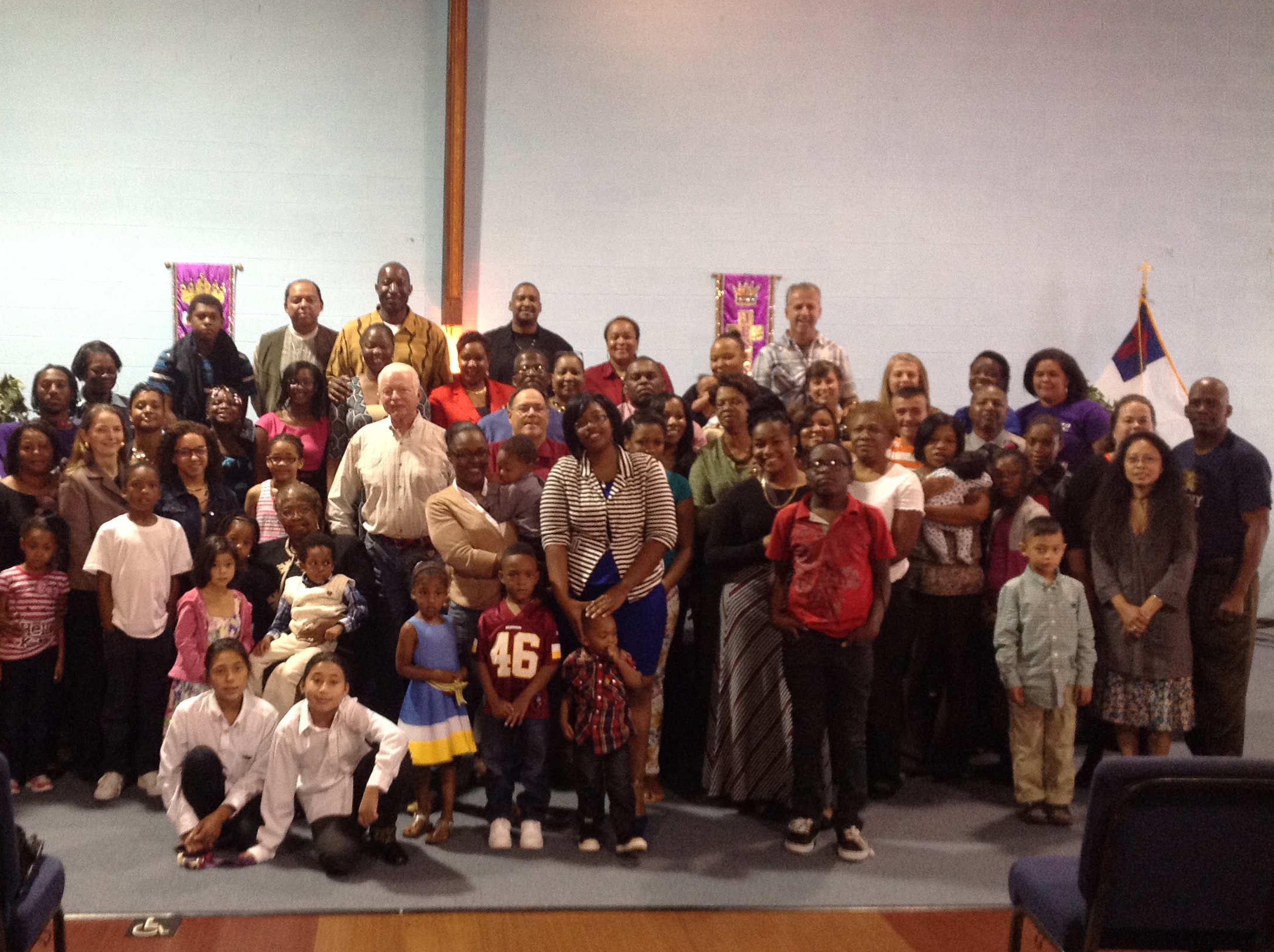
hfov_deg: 44.6
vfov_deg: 34.3
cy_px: 470
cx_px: 513
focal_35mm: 42
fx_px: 1543
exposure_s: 1/15
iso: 200
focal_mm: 4.28
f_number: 2.4
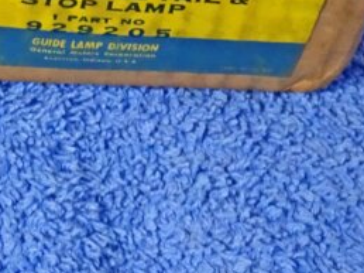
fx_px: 1544
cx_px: -126
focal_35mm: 147
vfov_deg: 9.7
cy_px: -184
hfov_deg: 12.9
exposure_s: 1/20
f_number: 4
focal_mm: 6.37
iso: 800
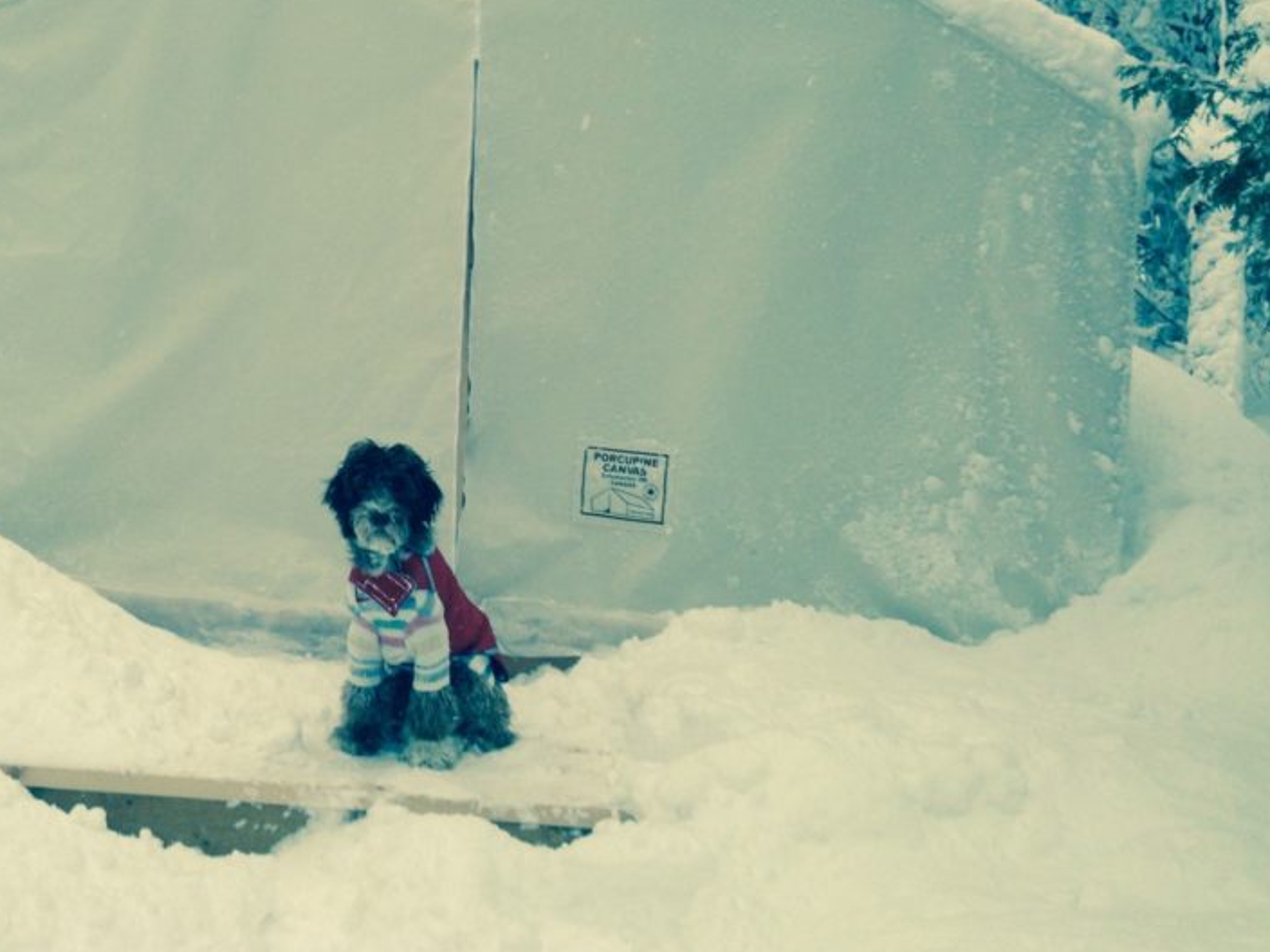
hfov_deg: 39.0
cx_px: 381
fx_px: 1761
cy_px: 276
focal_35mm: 48
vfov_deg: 29.9
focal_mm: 4.12
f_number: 2.4
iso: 50
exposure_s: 1/274
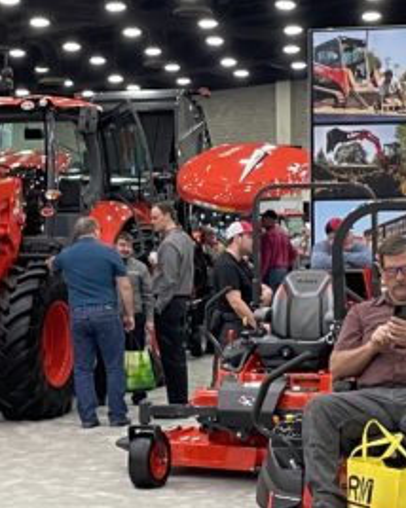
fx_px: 1459
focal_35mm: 97
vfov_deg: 19.8
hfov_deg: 15.8
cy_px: 224
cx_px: 241
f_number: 1.6
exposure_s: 1/60
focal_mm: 4.2
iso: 125
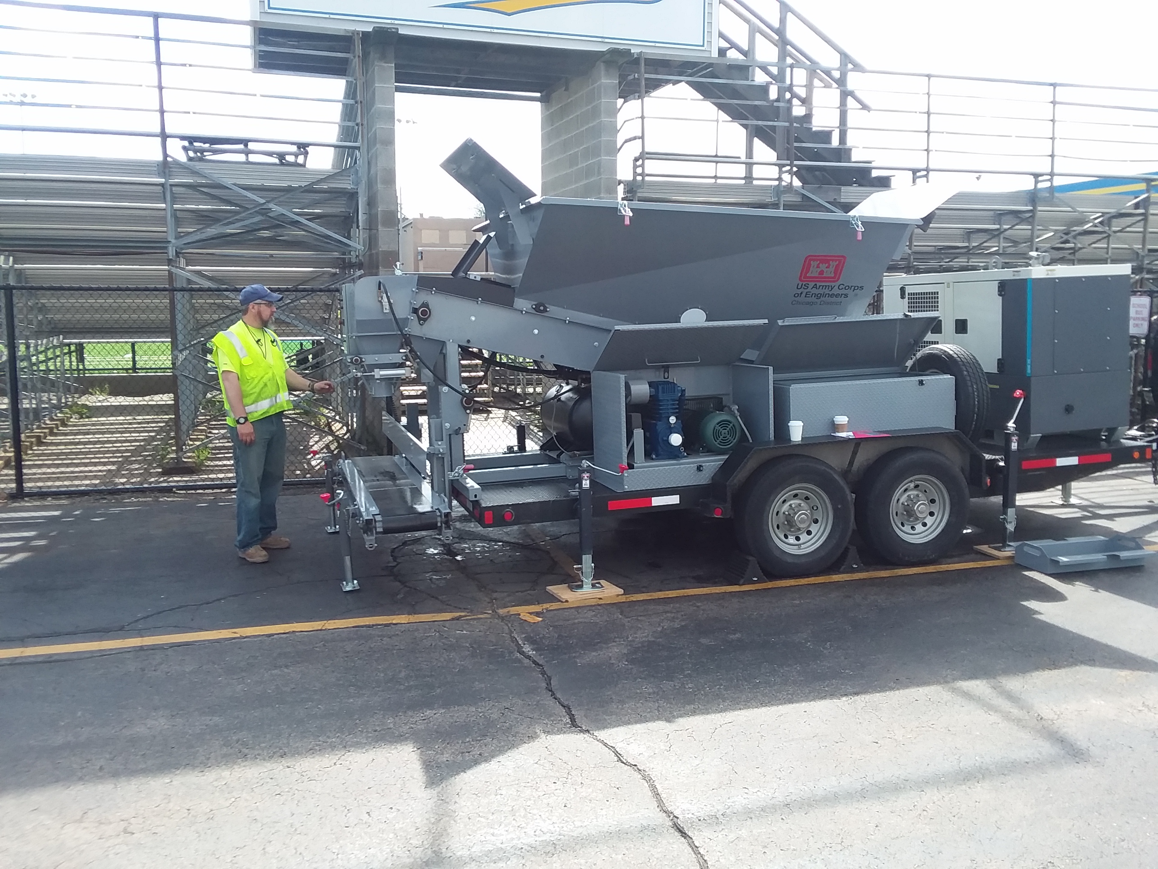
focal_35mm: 29
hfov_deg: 61.7
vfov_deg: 48.2
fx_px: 970
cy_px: 434
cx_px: 579
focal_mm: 2.47
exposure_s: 1/536
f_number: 1.9
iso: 40
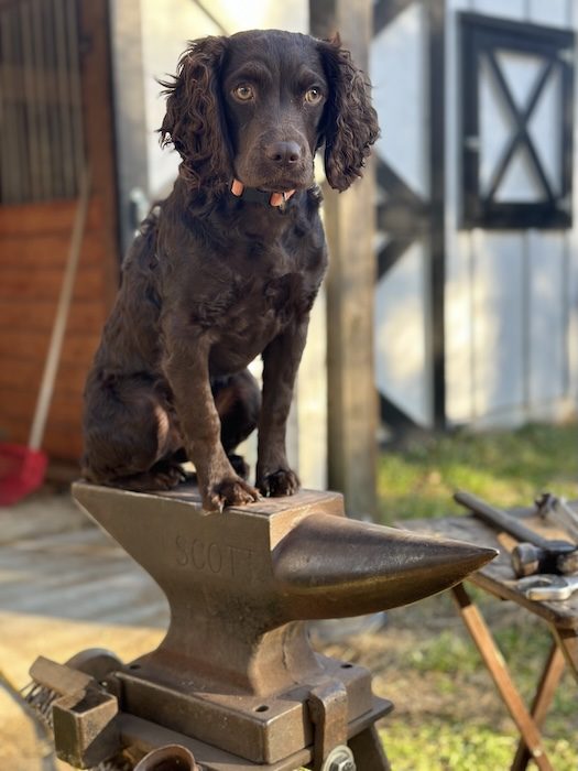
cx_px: 289
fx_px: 1069
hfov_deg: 30.3
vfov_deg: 39.7
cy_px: 386
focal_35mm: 48
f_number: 1.78
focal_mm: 6.86
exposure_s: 1/234
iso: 80
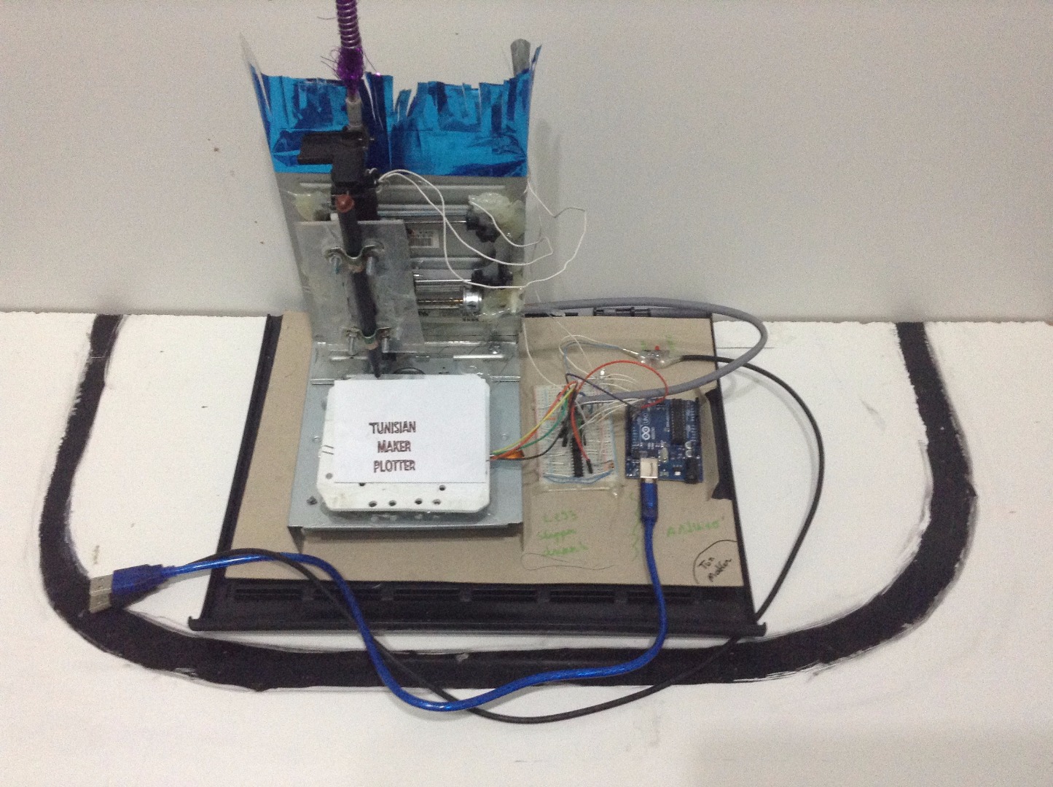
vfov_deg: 42.9
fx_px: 1003
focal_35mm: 33
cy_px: 394
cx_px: 526
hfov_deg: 55.4
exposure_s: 1/24
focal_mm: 3.3
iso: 160
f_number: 2.4
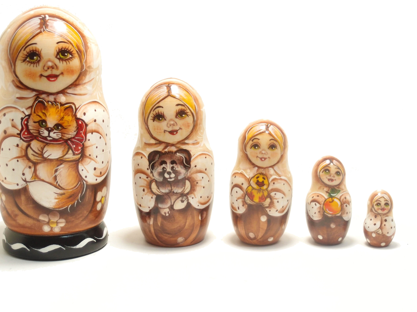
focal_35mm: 56
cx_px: 200
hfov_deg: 34.3
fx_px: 675
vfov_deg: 26.1
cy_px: 153
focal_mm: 10.83
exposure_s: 1/125
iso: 160
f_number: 2.1
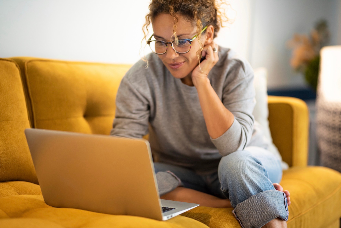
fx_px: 805
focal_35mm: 85
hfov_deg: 23.9
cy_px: 114
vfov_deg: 16.1
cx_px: 170
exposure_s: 1/125
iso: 800
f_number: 1.4
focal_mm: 85
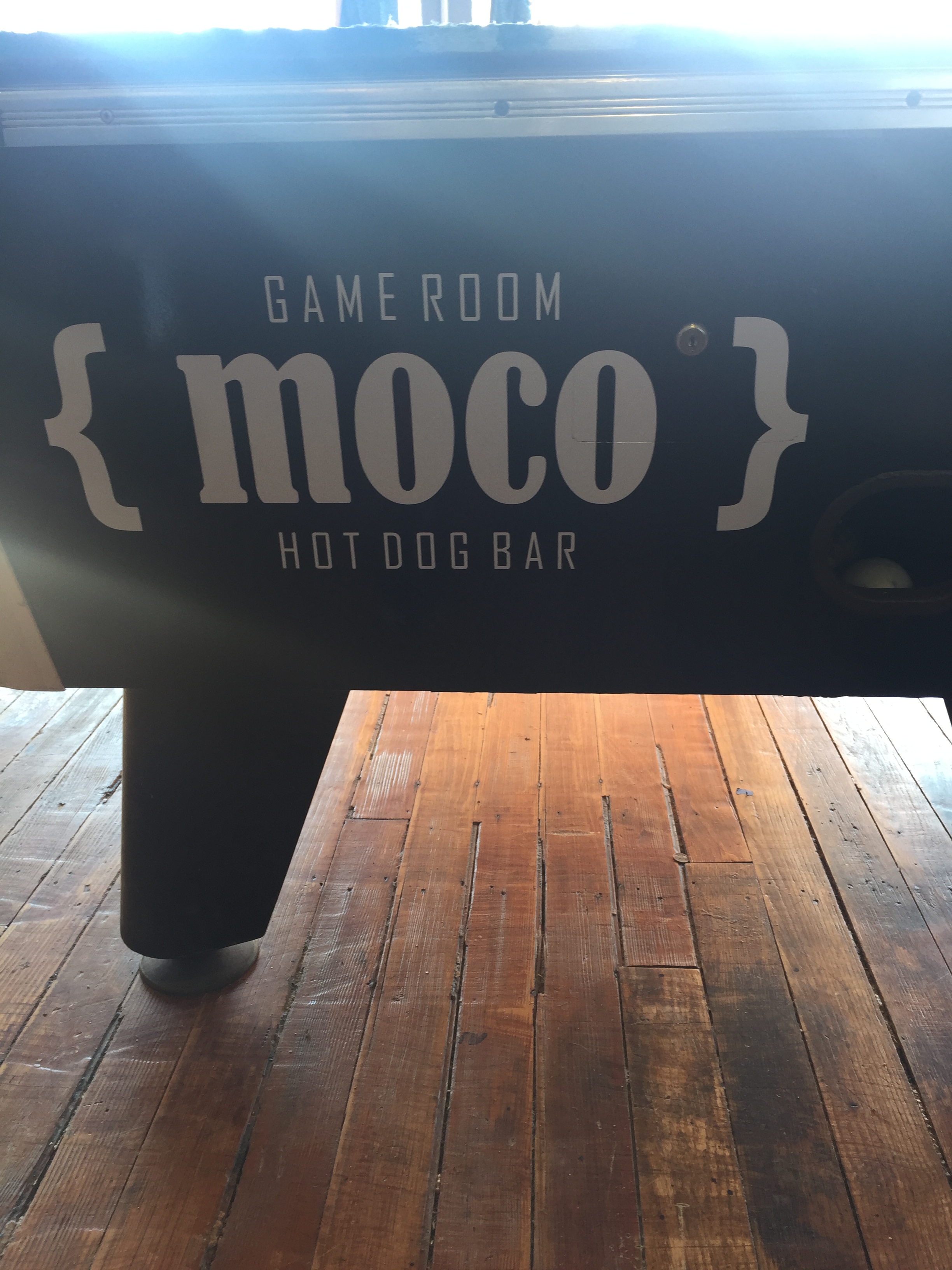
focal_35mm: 29
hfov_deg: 48.2
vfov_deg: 61.7
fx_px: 1063
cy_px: 635
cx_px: 476
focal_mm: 4.15
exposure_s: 1/30
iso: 32
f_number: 2.2
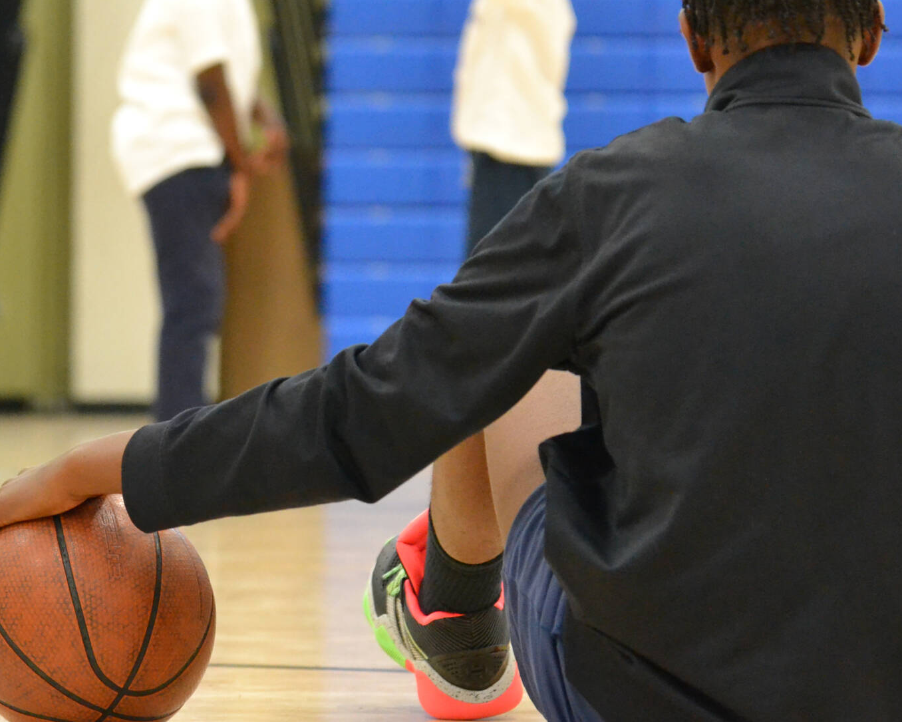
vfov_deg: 8.3
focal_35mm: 186
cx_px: 371
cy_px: 290
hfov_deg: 10.4
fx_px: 4966
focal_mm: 70
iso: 3200
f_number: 2.8
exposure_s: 1/500
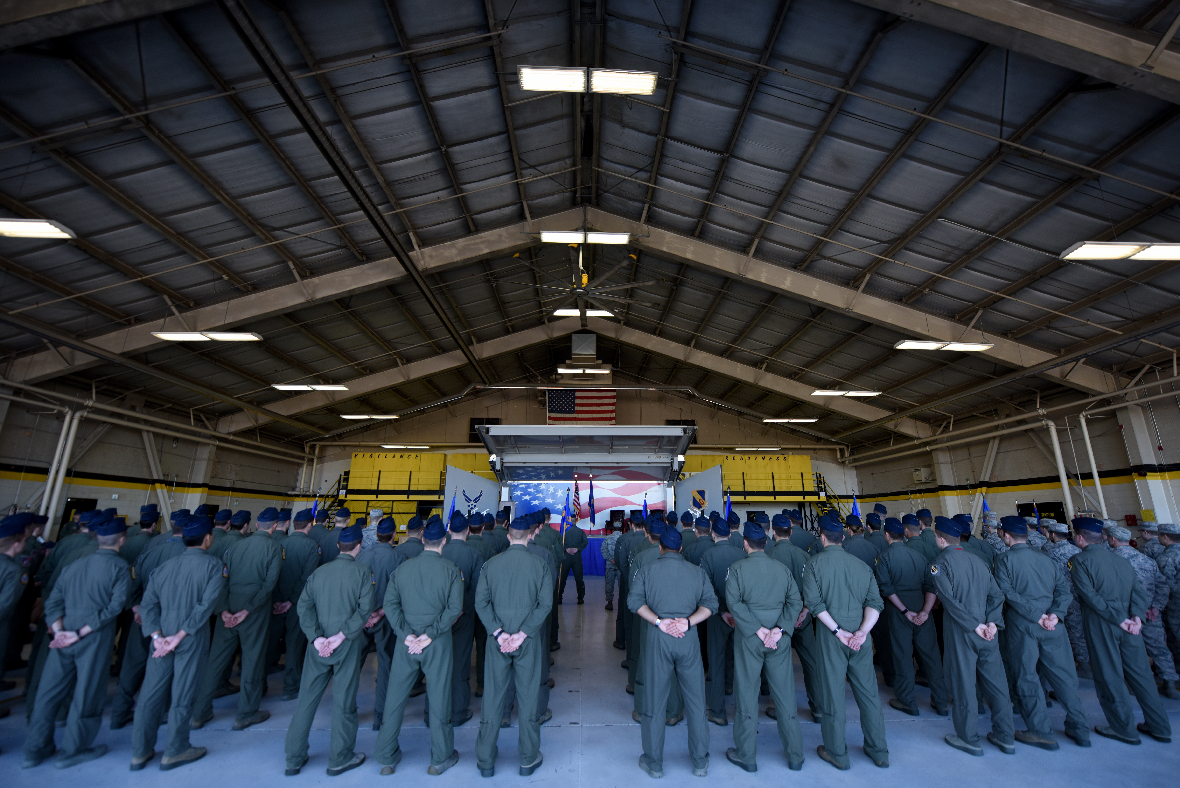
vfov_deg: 81.3
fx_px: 459
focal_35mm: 14
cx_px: 590
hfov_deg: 104.2
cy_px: 394
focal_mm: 14
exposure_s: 1/500
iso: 400
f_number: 2.8
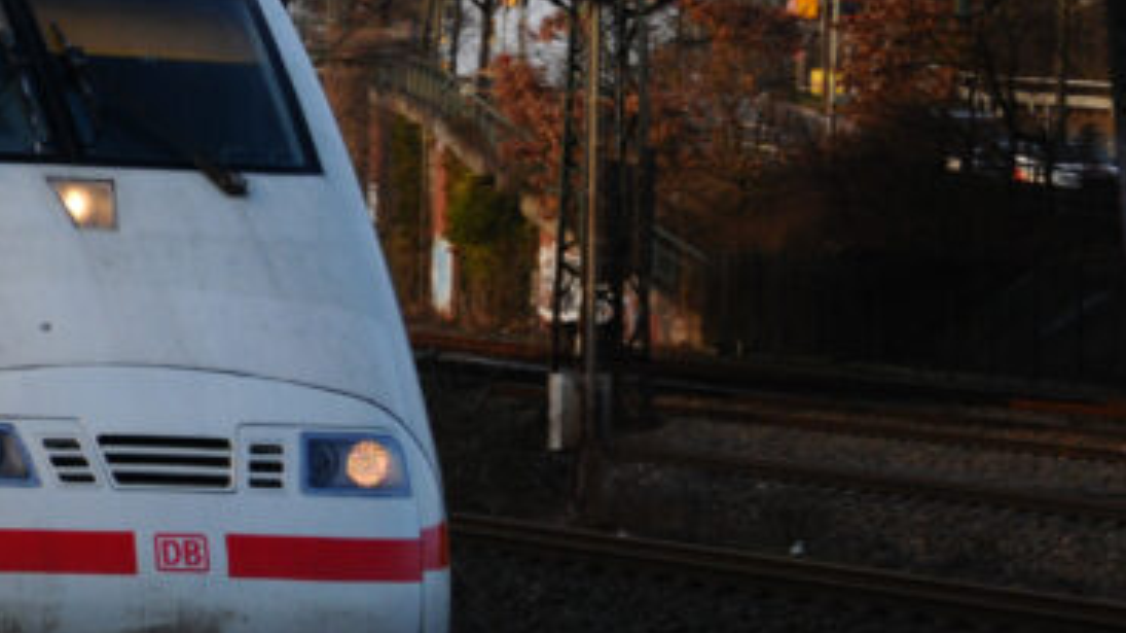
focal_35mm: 220
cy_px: 130
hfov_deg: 9.6
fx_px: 6566
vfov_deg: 5.5
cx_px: -299
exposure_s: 1/320
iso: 400
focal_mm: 50
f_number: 10
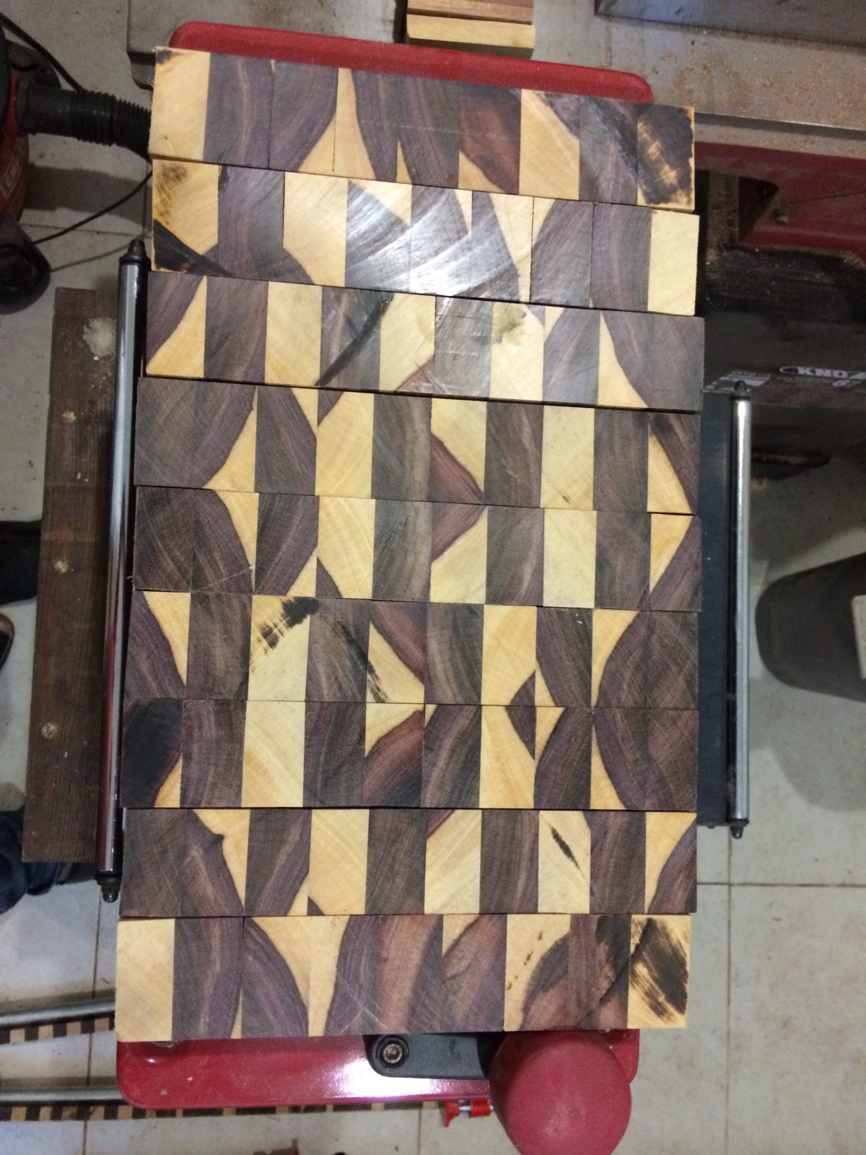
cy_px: 578
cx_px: 433
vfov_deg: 60.0
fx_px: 1001
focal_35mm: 30
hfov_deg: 46.8
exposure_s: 1/15
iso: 320
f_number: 2.2
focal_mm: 4.12
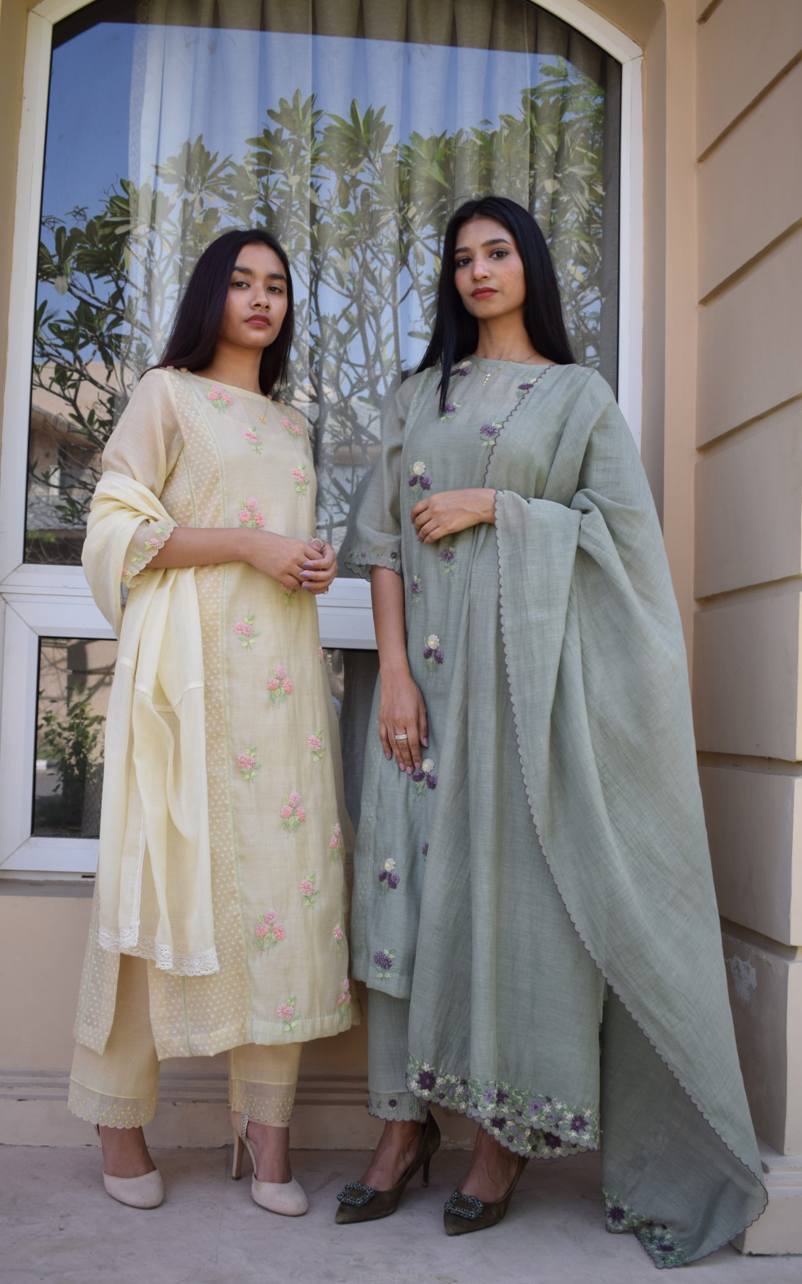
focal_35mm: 37
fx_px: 1294
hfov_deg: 34.4
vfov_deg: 52.8
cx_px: 378
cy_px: 644
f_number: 4
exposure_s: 1/160
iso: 100
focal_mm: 24
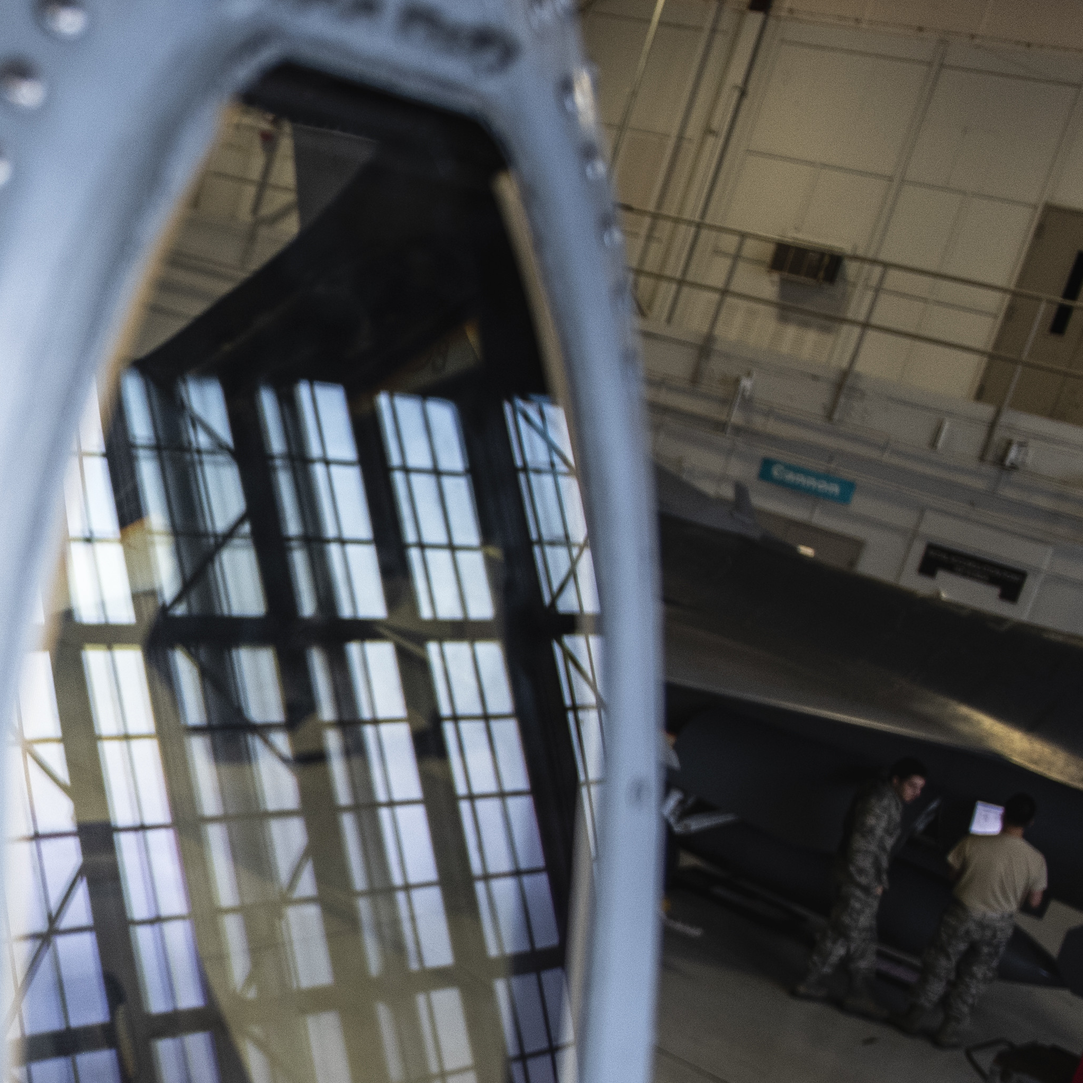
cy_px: 756
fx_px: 2124
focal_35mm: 60
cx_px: -281
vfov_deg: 28.3
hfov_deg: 25.2
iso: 1250
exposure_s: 1/200
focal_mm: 24
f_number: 2.8
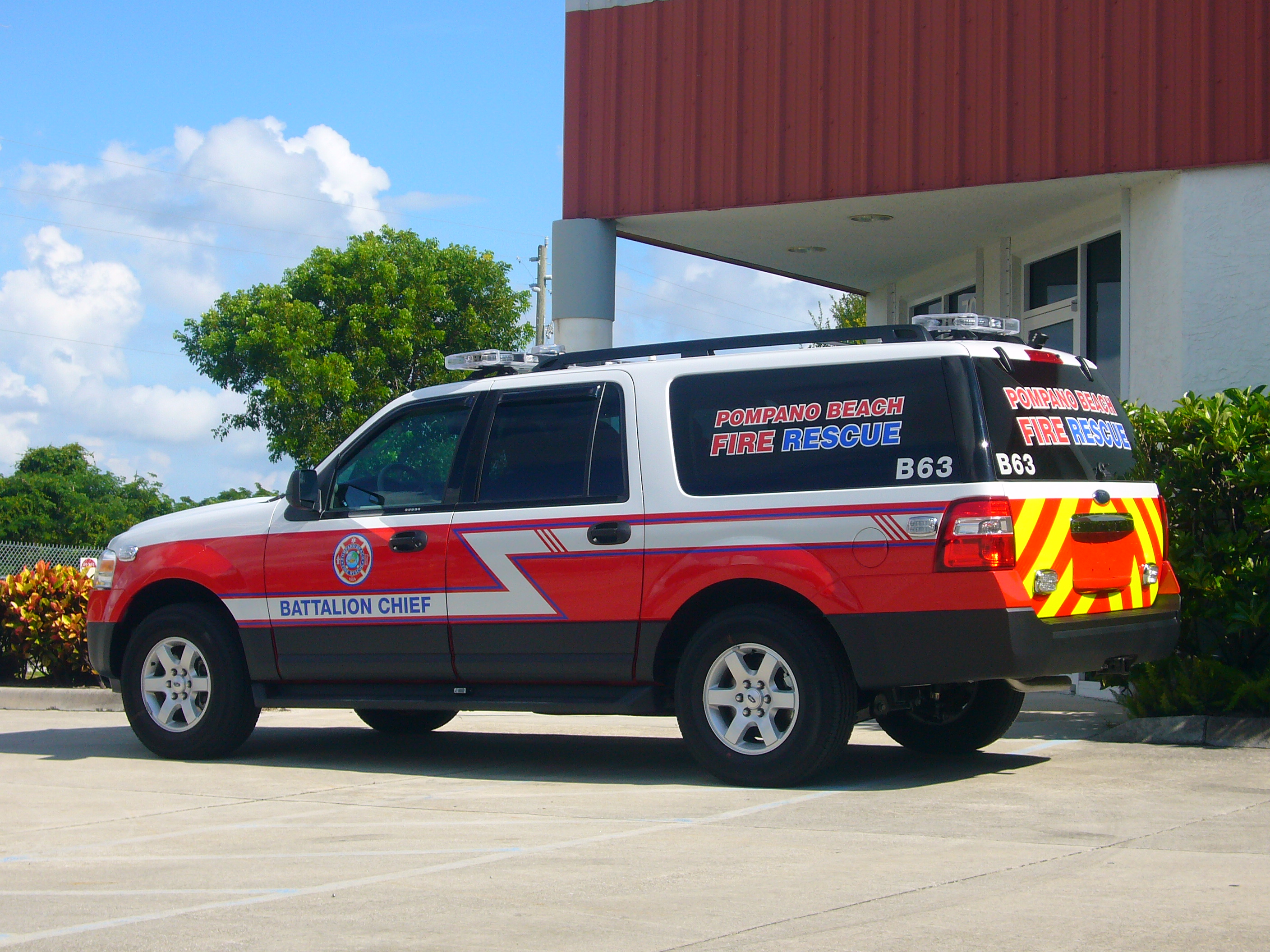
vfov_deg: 21.6
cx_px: 635
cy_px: 476
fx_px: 2495
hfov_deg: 28.6
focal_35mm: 68
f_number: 9
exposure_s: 1/160
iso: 80
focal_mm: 11.2
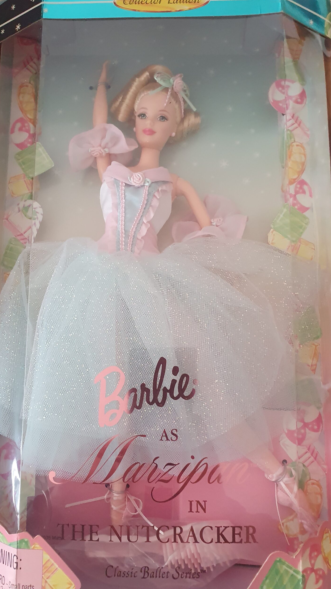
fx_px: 452
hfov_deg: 40.1
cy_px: 288
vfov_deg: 66.1
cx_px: 141
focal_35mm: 29
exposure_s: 1/50
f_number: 2.4
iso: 400
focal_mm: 4.32
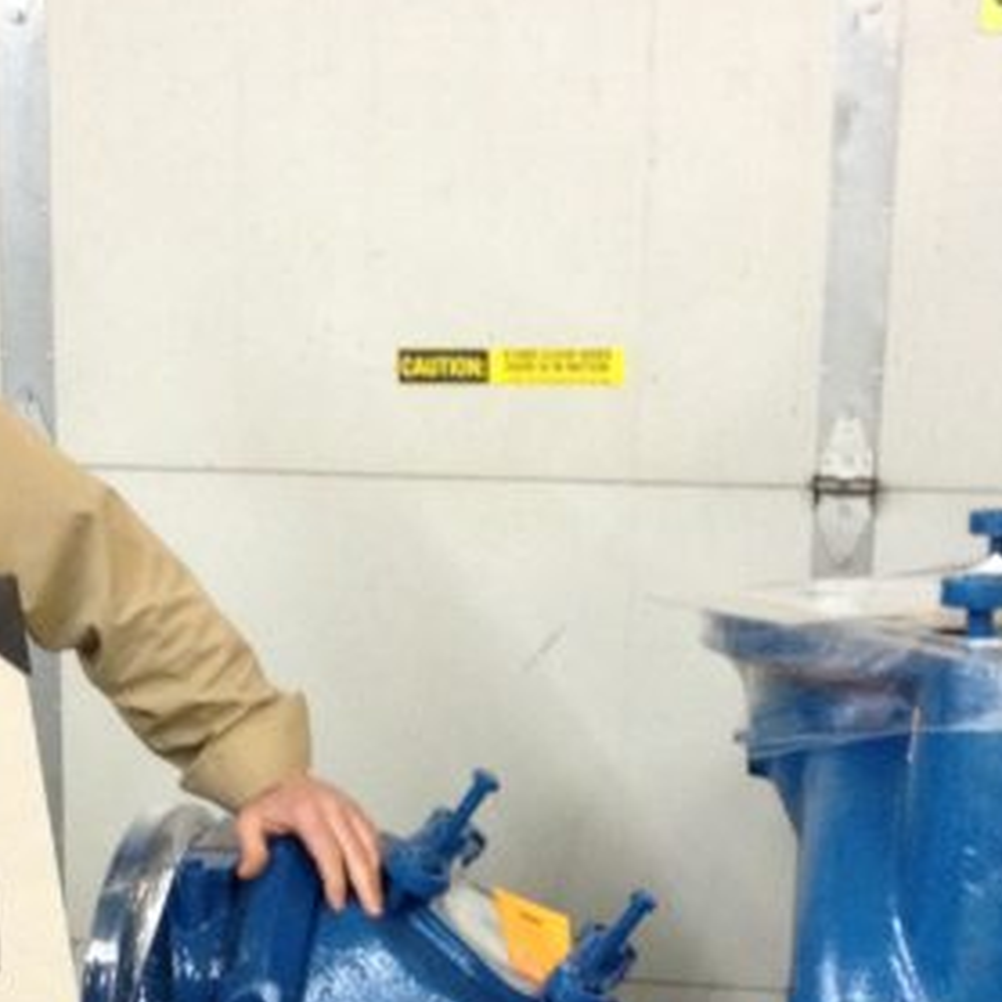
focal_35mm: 89
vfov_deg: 19.1
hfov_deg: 19.5
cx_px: 451
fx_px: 2915
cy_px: 923
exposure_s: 1/20
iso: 320
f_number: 2.4
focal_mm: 4.28
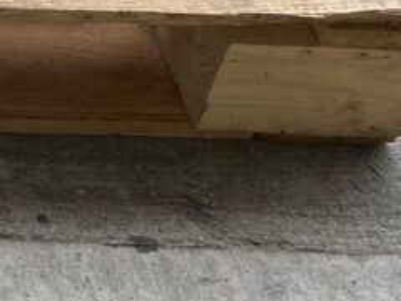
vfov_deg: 9.9
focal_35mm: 130
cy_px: -446
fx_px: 1506
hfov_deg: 12.2
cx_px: -548
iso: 32
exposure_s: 1/428
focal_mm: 4.25
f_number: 1.8
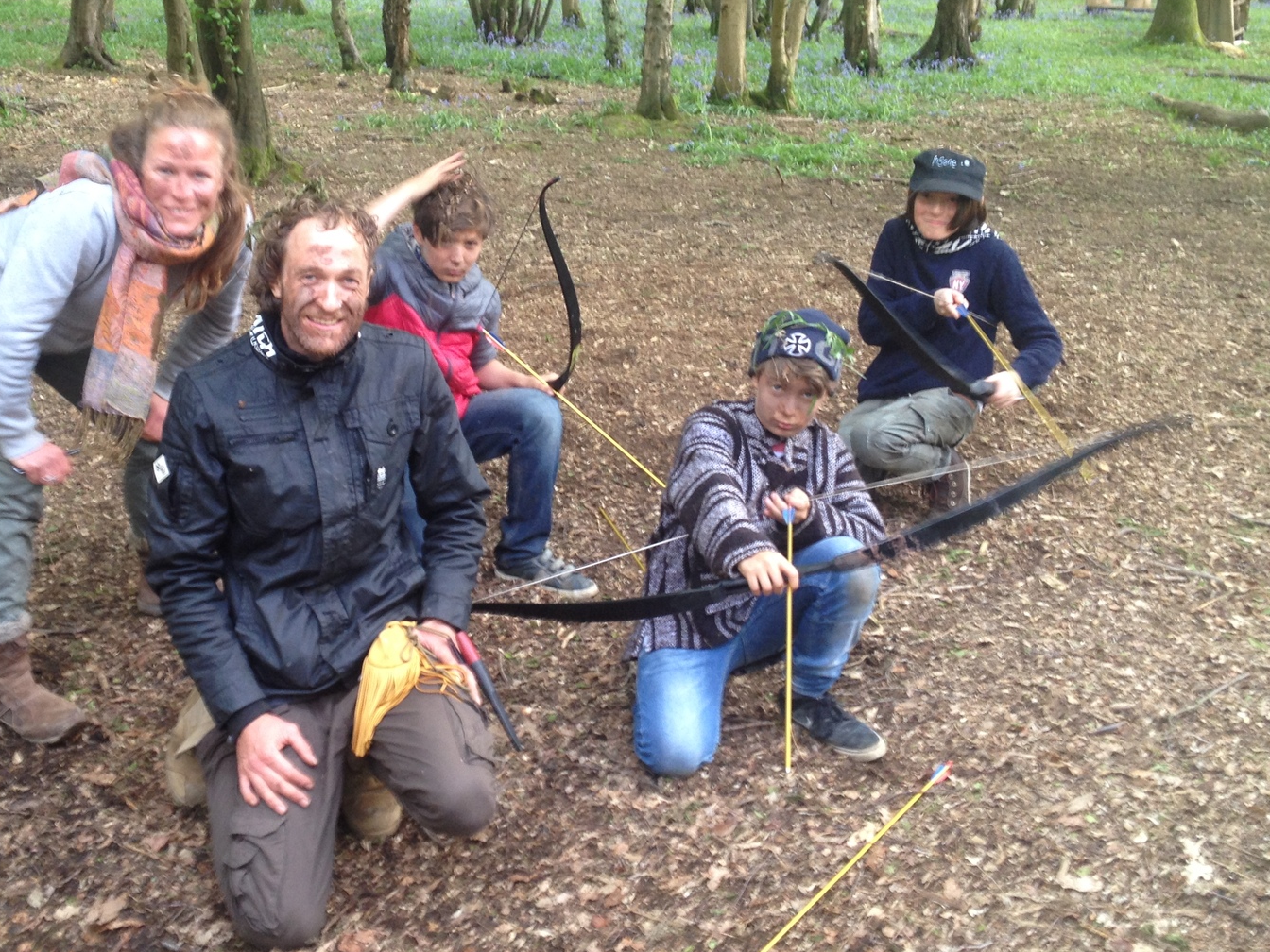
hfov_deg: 38.0
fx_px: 1834
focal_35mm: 50
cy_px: 401
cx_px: 500
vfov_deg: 29.1
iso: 64
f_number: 2.4
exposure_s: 1/20
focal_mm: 4.28
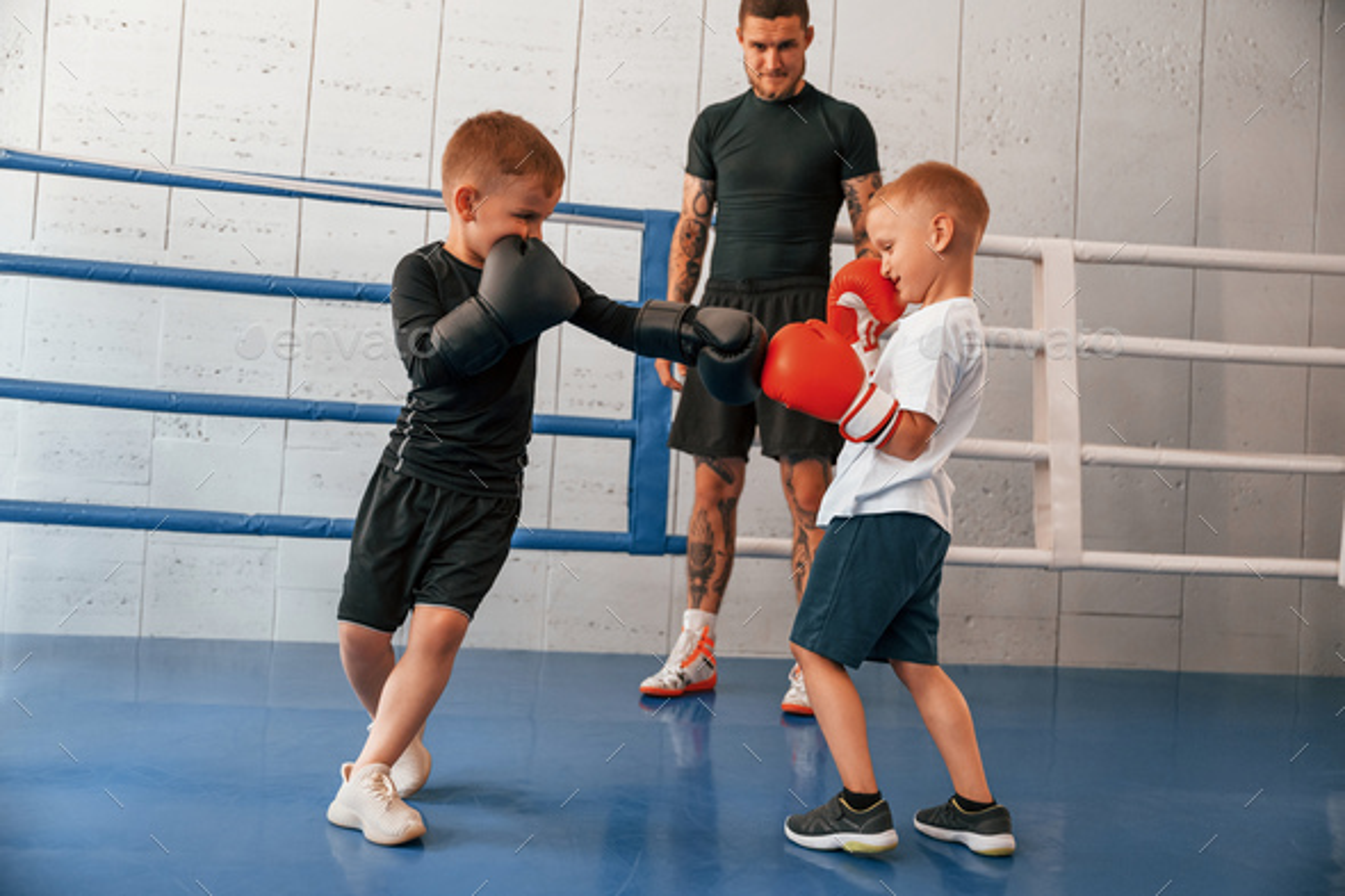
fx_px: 1289
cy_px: 448
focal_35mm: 34
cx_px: 672
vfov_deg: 38.3
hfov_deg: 55.1
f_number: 2.8
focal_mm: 34.5
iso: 2000
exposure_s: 1/500
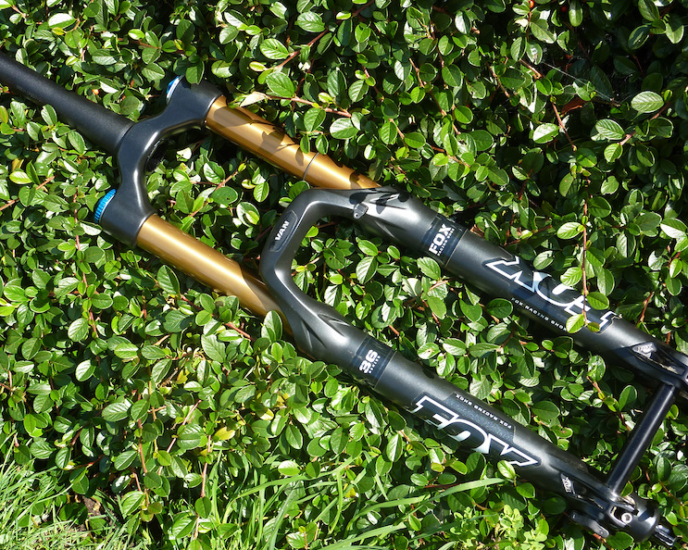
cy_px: 275
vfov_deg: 24.6
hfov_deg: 30.5
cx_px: 331
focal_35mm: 62
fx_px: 1262
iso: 80
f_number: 3.9
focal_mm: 9.7
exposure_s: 1/200
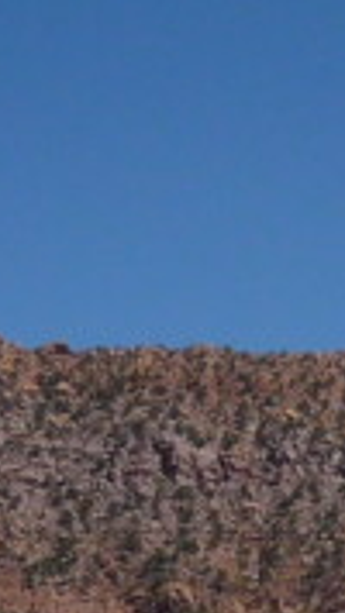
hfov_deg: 6.0
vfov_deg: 9.9
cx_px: 400
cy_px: 1236
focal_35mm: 201
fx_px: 3272
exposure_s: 1/640
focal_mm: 5.2
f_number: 6.3
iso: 100
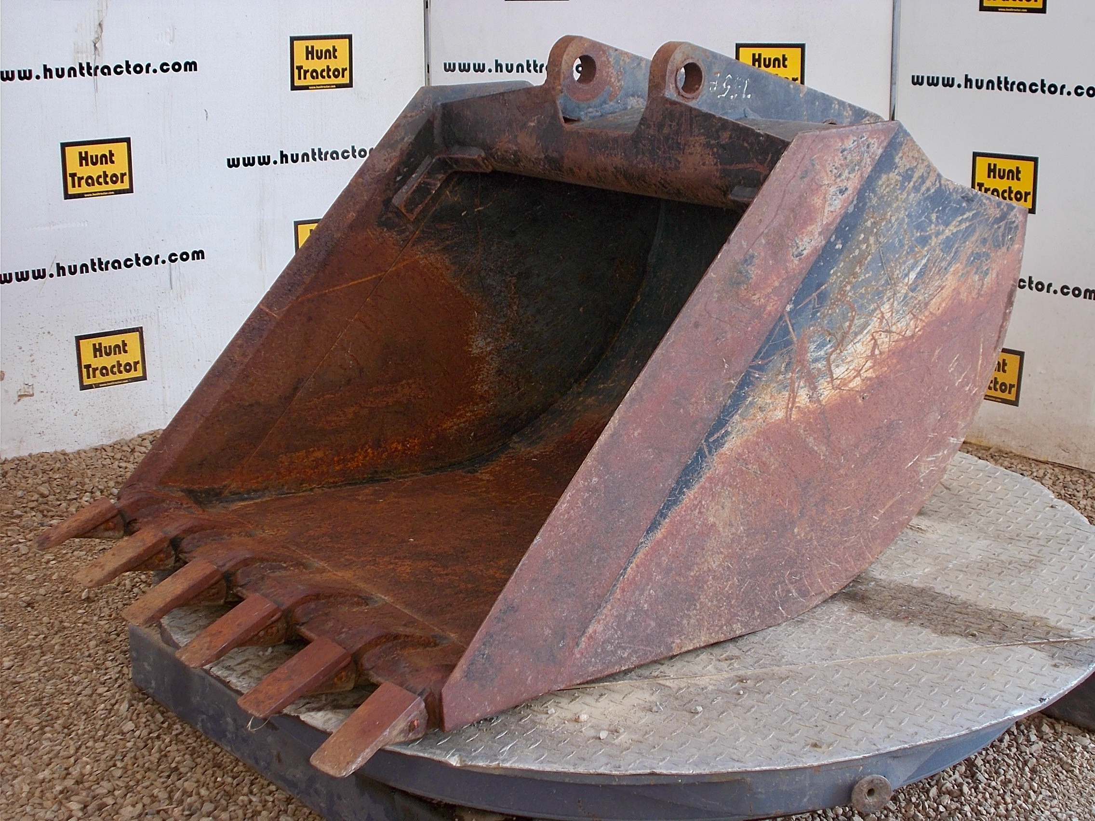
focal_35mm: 50
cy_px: 410
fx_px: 1582
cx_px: 548
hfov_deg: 38.2
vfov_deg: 29.1
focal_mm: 9
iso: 80
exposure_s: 1/40
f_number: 4.5
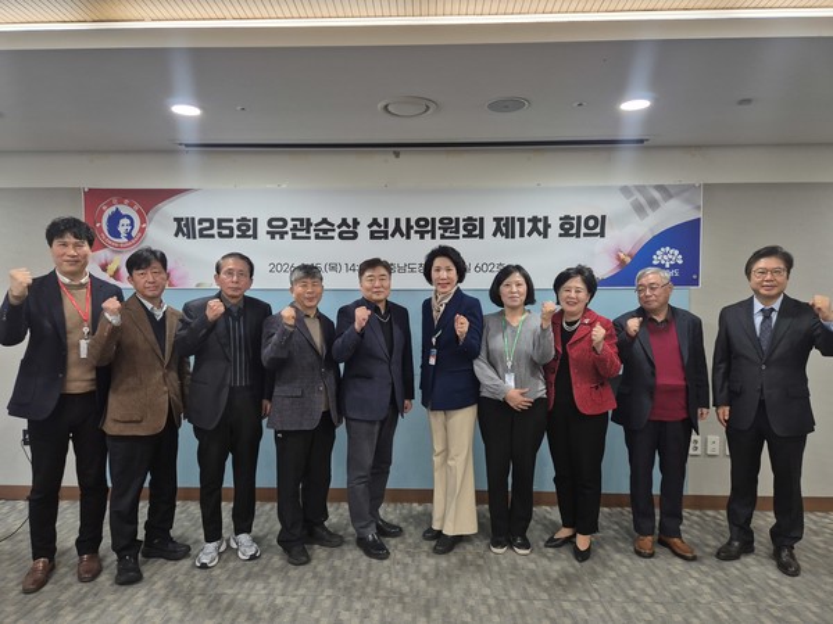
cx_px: 416
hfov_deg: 73.9
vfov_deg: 58.9
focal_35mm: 23
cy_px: 312
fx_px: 553
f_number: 1.8
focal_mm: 5.4
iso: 160
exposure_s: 1/120
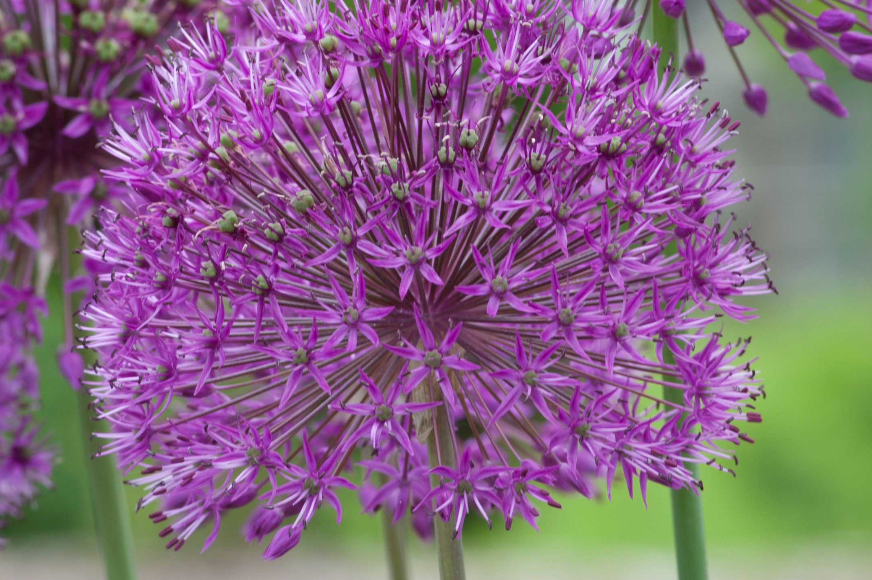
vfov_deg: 3.9
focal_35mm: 356
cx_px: 358
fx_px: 8616
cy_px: 193
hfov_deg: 5.8
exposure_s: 1/10
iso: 200
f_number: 11
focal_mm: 170
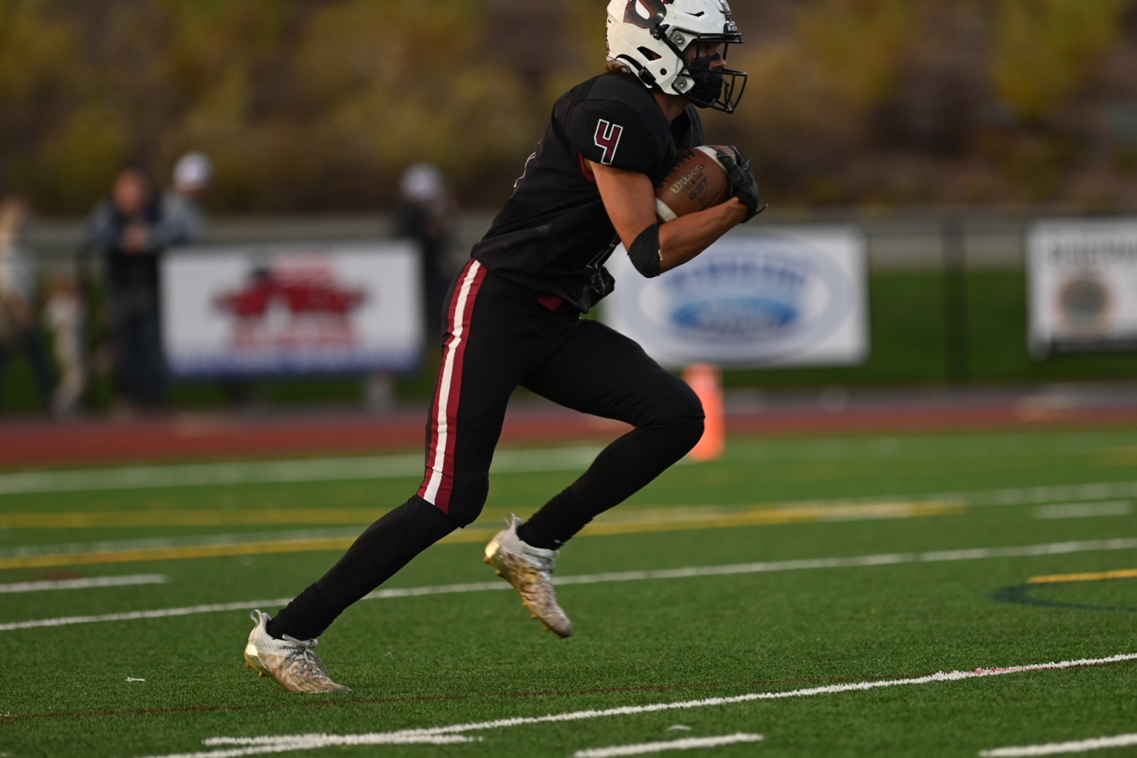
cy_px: 348
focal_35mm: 349
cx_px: 611
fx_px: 11022
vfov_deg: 3.9
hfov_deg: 5.9
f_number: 3.5
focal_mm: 300
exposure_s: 1/1250
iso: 1000
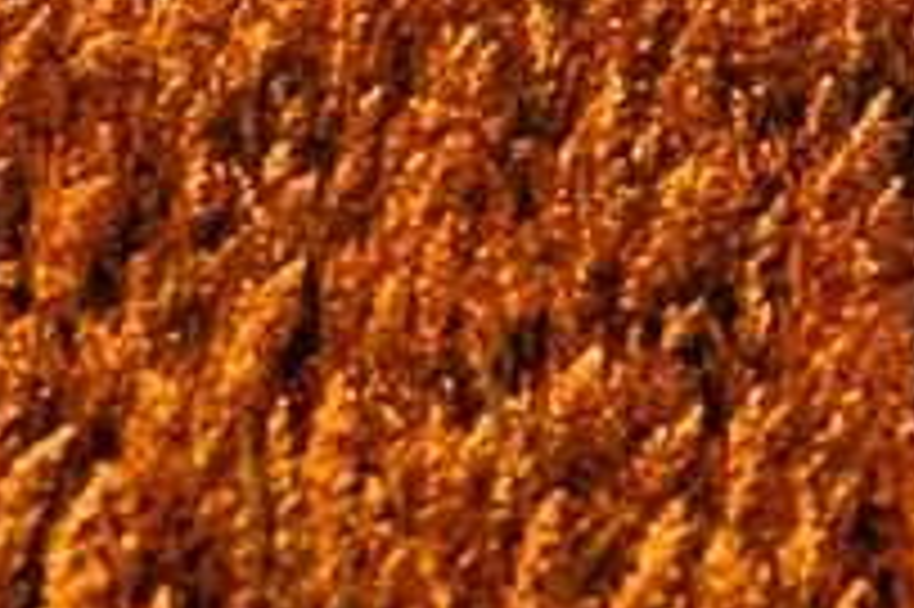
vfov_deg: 1.1
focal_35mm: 1199
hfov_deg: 1.7
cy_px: -1198
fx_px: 30416
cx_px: 2299
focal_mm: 150
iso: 200
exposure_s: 1/80
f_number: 13
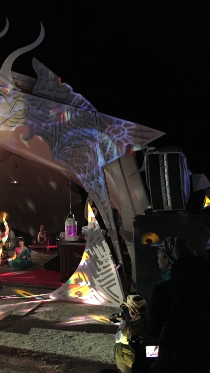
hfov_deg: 25.4
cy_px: 185
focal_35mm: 43
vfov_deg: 47.4
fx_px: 426
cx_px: -27
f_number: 2.2
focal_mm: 4.15
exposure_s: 1/15
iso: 250
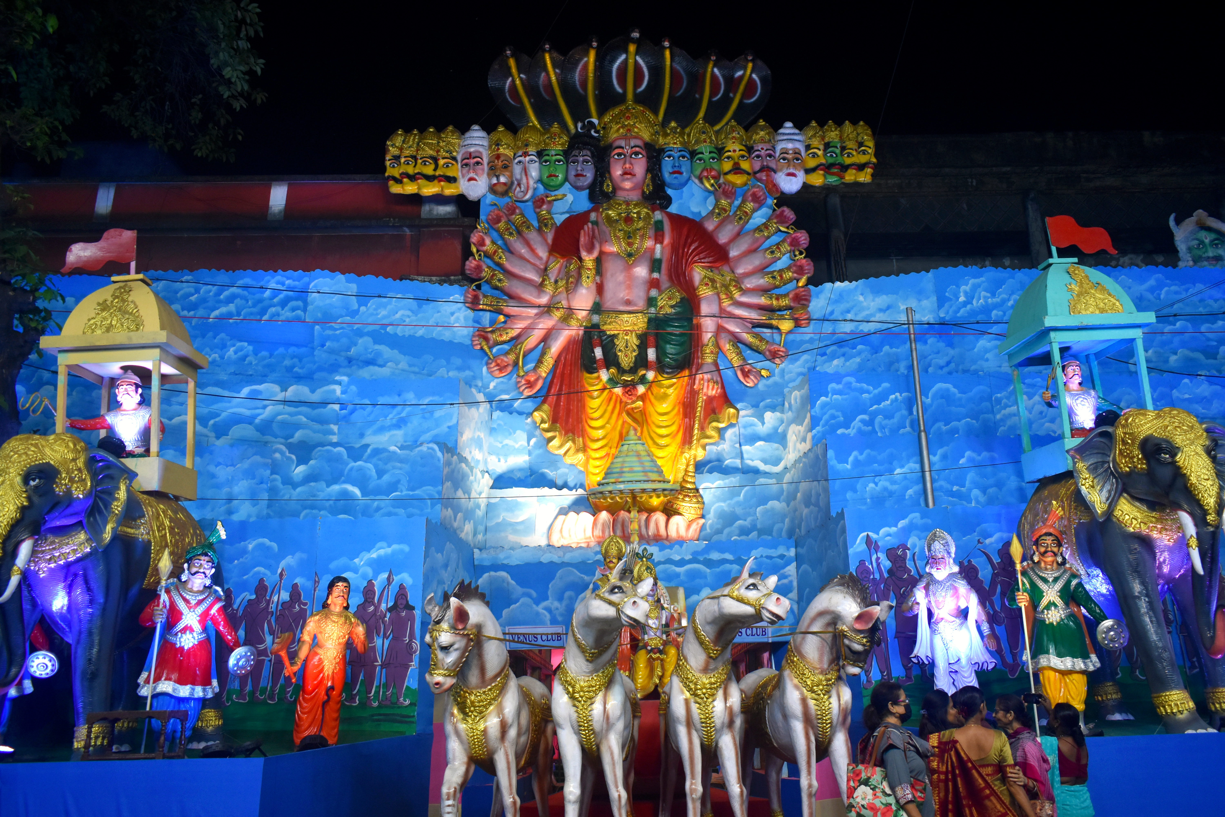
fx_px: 919
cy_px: 408
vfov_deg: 47.9
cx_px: 612
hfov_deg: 67.4
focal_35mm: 27
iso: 800
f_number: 3.5
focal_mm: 18
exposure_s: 1/200
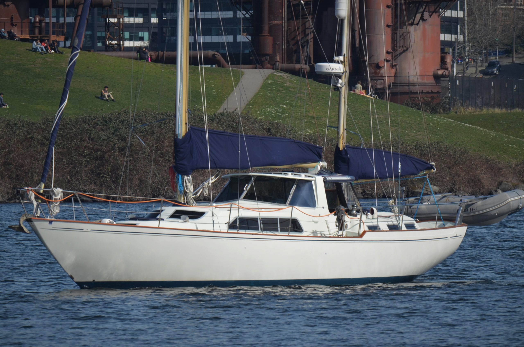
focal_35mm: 390
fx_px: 5665
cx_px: 262
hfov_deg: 5.3
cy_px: 174
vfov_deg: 3.5
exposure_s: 1/250
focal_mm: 260
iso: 200
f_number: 9
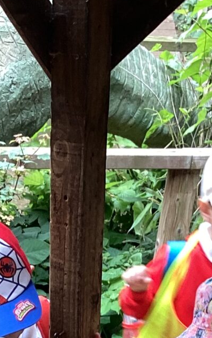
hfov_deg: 12.5
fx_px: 970
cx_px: 127
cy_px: 490
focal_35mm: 105
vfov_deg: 17.9
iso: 50
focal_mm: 3.3
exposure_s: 1/50
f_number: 2.4
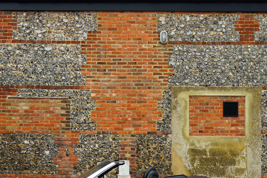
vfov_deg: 18.0
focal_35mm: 75
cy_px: 139
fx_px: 556
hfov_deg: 27.0
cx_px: 112
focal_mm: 44.6
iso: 500
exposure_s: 1/250
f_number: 5.6
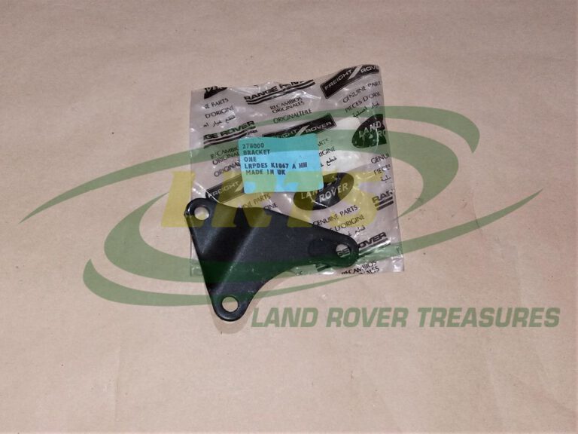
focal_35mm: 28
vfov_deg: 49.7
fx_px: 468
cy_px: 217
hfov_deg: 63.4
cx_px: 289
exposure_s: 1/43
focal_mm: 3.7
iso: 64
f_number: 1.9
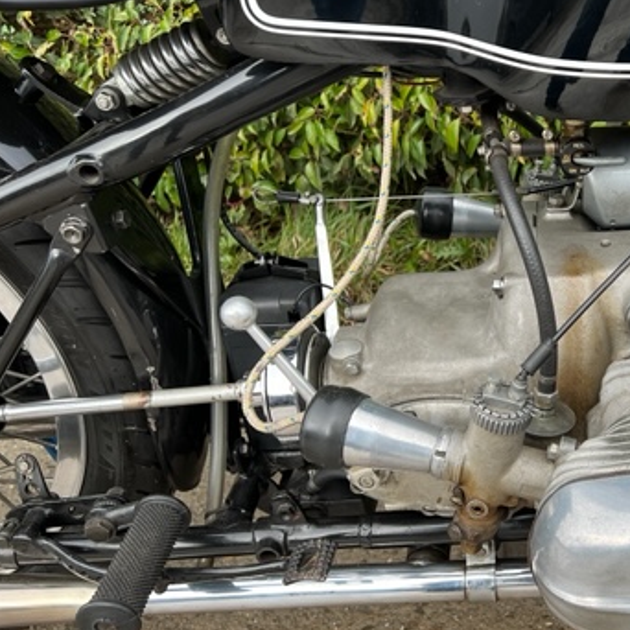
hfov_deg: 36.5
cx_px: 577
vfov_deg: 39.1
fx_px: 885
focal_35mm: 43
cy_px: 289
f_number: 1.5
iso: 40
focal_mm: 5.7
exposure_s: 1/290
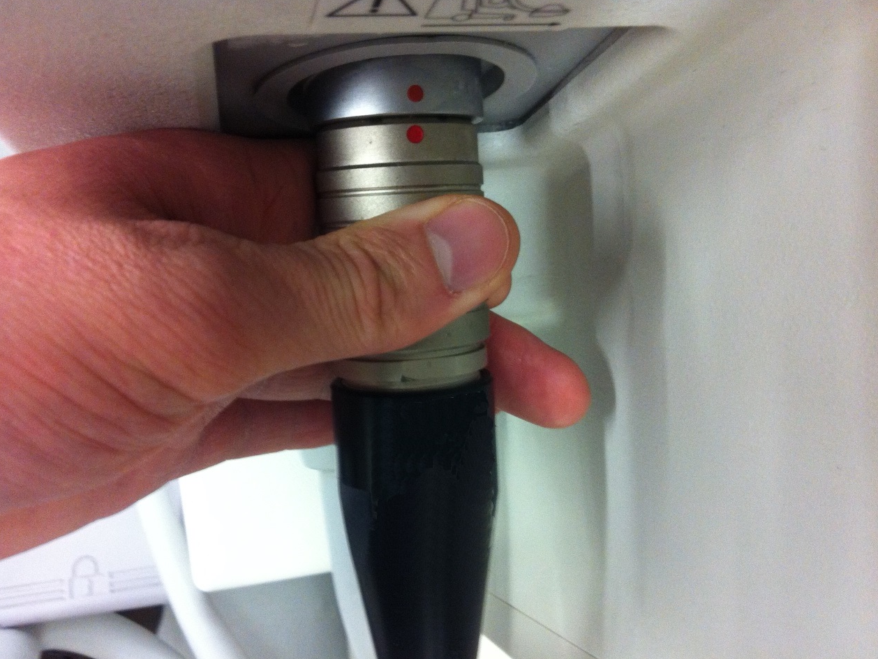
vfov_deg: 39.7
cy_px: 330
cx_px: 438
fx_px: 913
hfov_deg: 51.3
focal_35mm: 36
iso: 200
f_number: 2.8
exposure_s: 1/15
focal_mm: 3.85
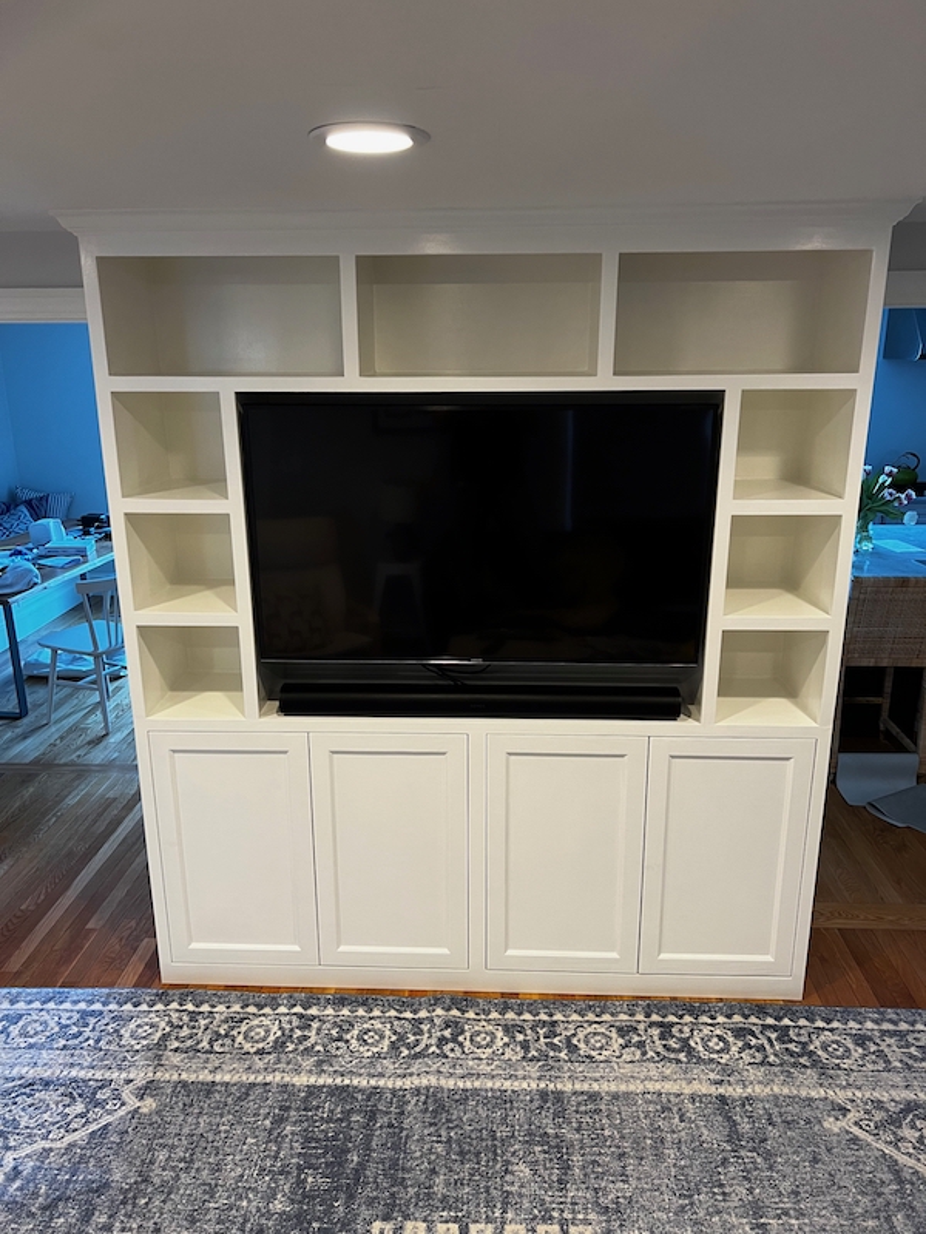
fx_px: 927
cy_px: 617
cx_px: 463
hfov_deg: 53.1
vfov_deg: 67.3
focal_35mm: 26
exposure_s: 1/60
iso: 125
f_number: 1.5
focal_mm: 5.7
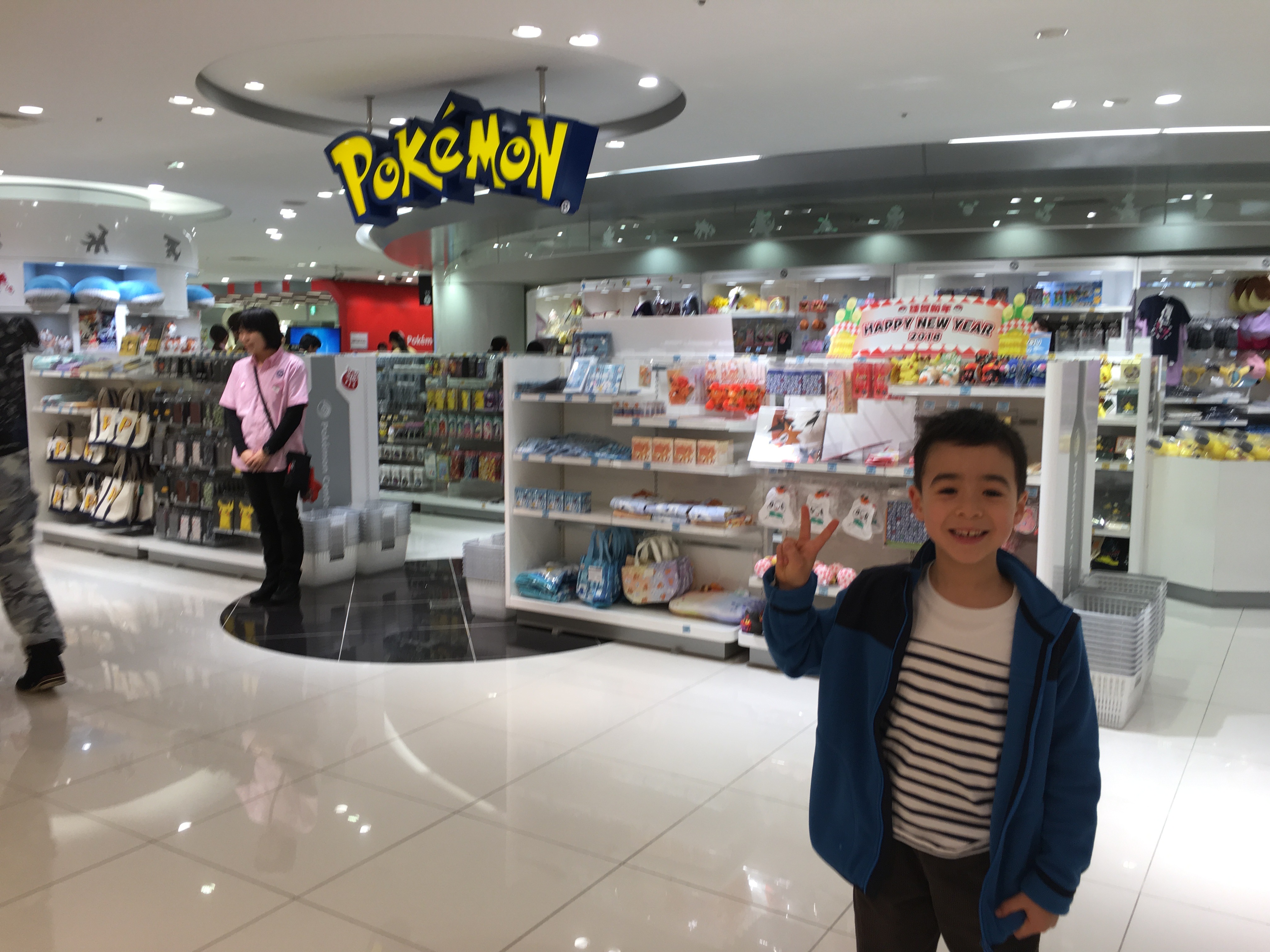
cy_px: 476
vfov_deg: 48.2
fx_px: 1064
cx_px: 635
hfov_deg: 61.7
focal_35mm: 29
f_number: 2.2
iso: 32
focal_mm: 4.15
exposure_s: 1/60
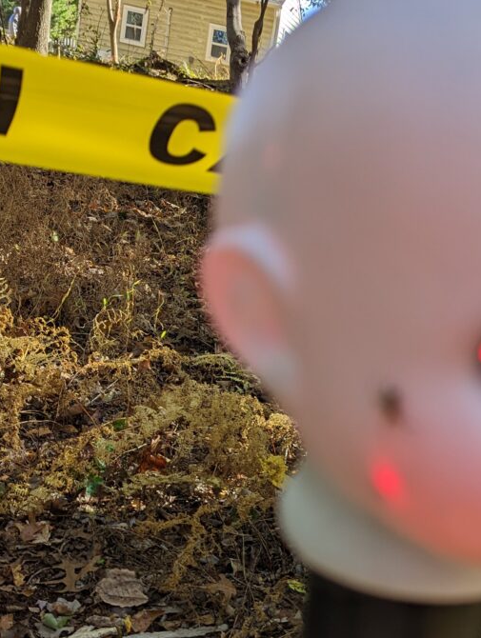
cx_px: 442
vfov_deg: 34.2
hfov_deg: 25.7
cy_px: 471
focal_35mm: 55
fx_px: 1016
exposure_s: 1/228
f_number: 1.85
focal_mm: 6.81
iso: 24
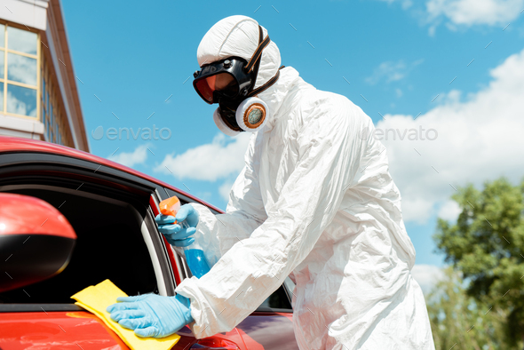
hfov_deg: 42.7
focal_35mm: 46
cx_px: 262
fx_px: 670
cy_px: 175
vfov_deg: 29.3
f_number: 5
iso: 125
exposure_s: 1/1000
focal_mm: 46
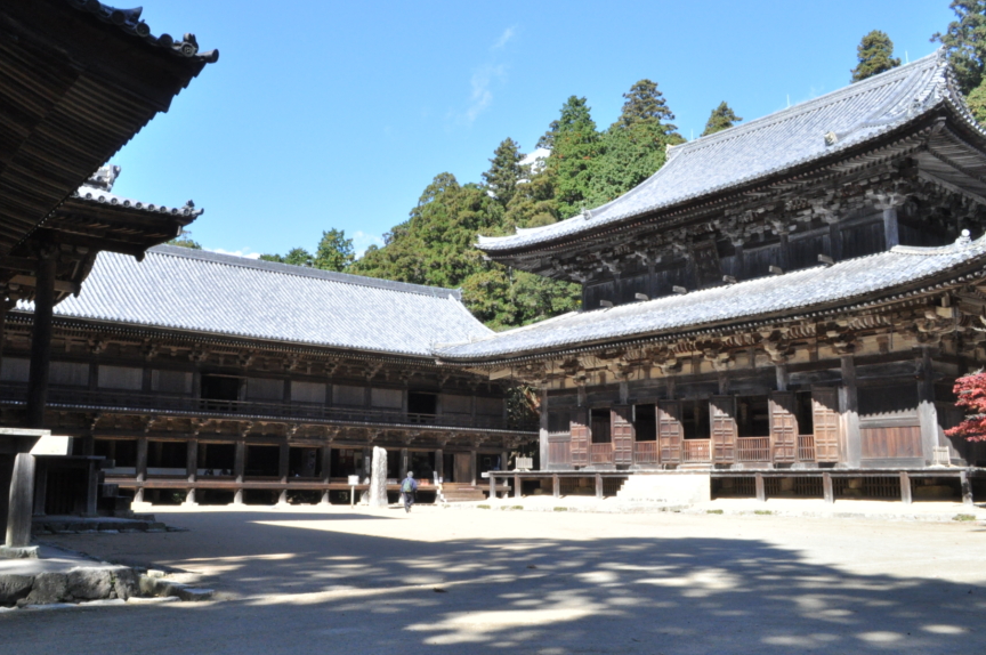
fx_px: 875
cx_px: 426
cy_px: 335
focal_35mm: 32
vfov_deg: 41.0
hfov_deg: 58.6
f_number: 22
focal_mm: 18
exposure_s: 1/160
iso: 1000
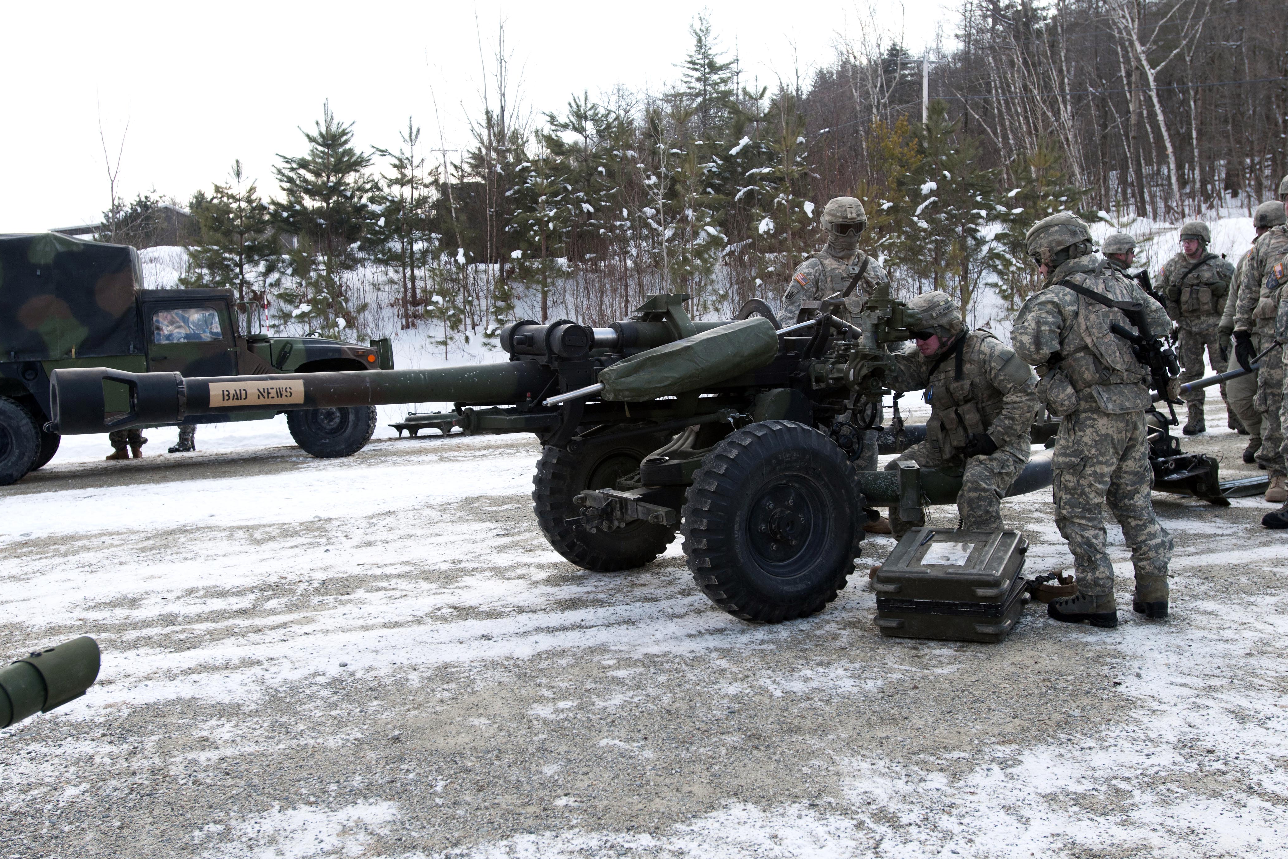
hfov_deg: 50.1
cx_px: 643
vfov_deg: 34.6
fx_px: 1378
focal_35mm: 39
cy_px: 427
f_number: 4.5
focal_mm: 25
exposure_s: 1/400
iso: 200
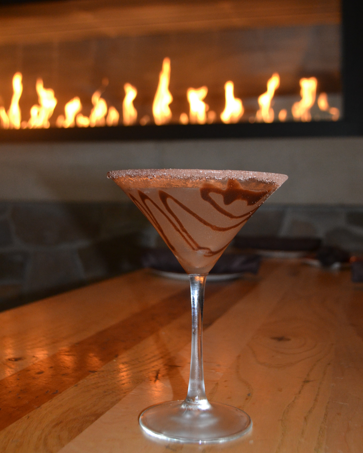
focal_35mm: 41
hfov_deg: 36.5
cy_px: 208
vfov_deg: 44.7
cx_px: 183
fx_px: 551
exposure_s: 1/60
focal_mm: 24
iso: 1250
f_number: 4
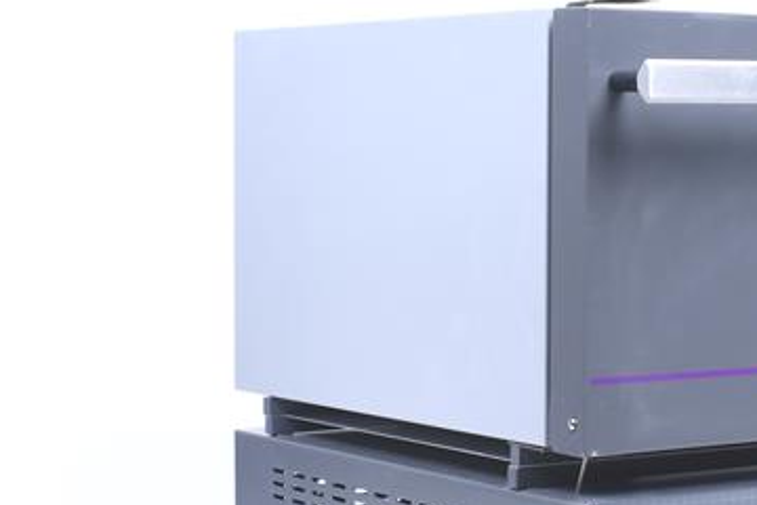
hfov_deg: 32.5
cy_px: 381
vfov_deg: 22.4
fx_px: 1262
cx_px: 608
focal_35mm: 60
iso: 200
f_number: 14
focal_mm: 24
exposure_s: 1/200
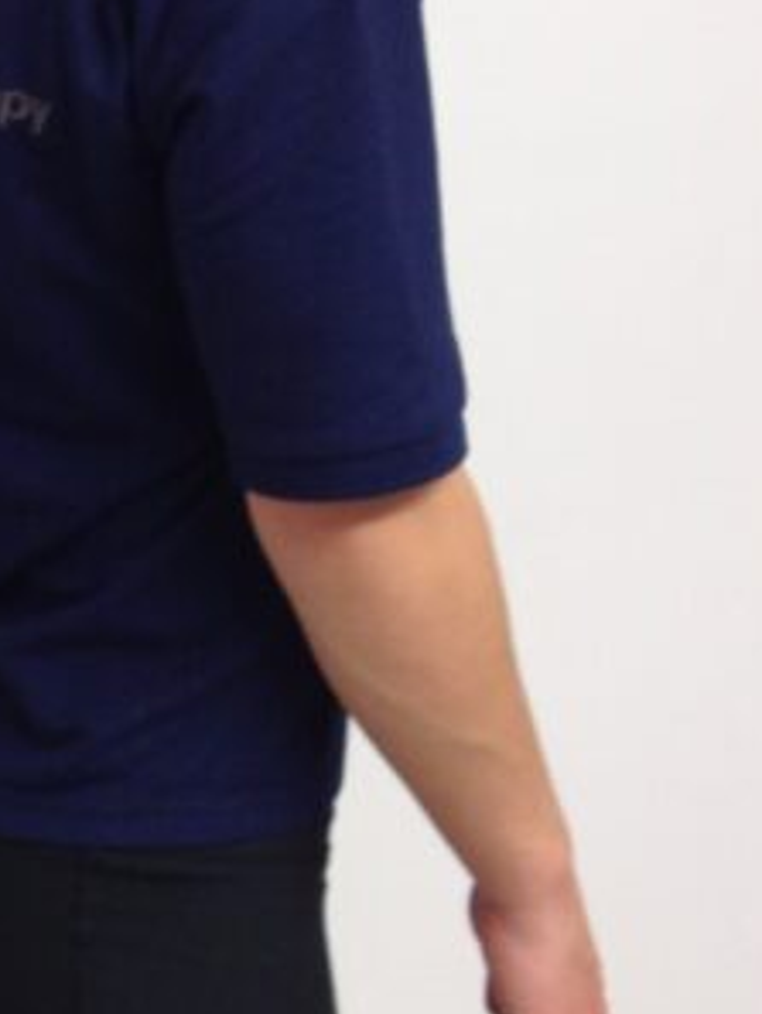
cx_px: -424
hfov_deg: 12.4
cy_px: 369
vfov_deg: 17.4
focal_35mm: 113
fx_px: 3314
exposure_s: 1/20
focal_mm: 4.28
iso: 50
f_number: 2.4
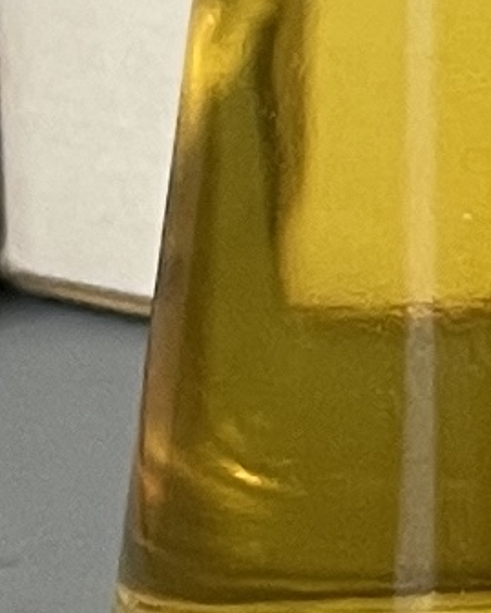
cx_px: 982
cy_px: -204
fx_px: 2070
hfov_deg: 12.0
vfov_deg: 15.9
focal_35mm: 114
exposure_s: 1/60
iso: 80
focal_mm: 4.2
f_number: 1.6
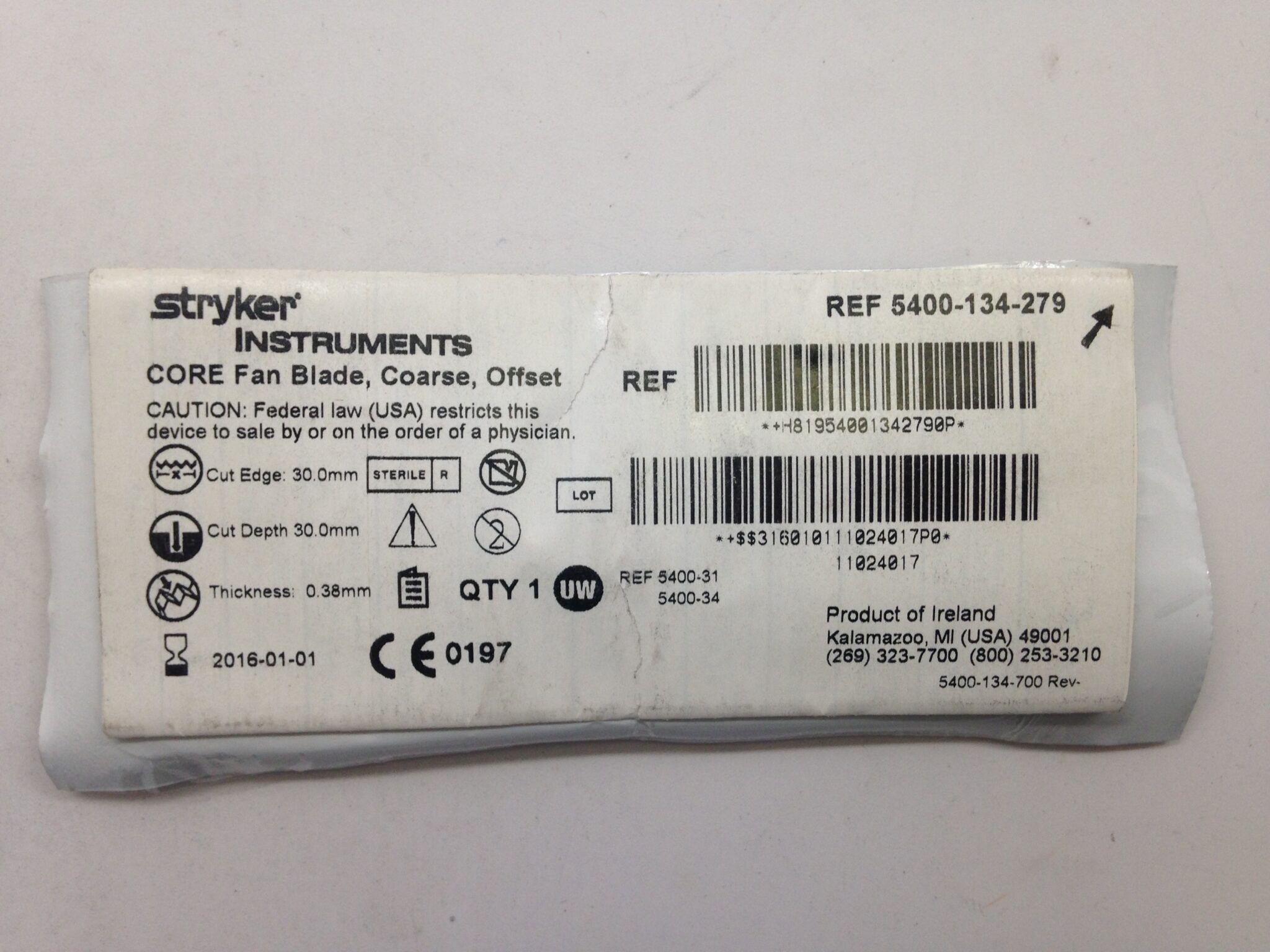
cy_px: 476
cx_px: 635
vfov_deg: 42.9
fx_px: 1211
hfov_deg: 55.4
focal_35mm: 33
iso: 64
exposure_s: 1/60
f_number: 2.4
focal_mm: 4.12
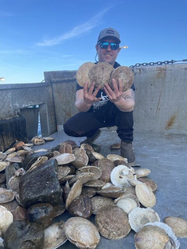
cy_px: 124
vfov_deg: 67.3
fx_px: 187
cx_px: 94
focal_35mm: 26
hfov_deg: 53.1
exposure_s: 1/711
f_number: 1.6
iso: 32
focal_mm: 4.2
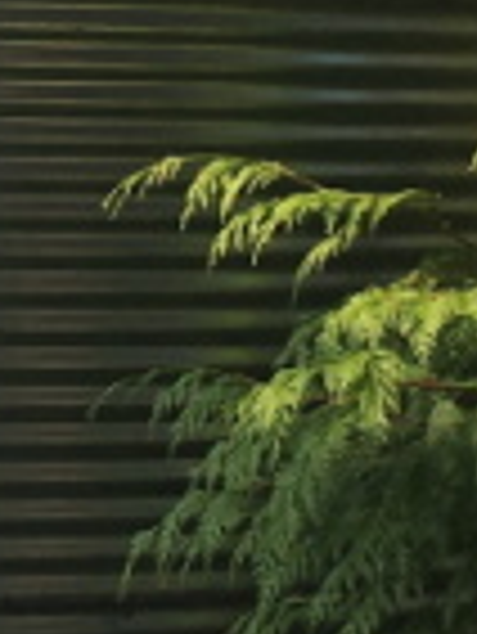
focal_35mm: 219
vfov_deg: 9.0
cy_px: 180
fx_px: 4018
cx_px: -356
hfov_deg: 6.7
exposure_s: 1/574
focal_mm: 4.15
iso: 25
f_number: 2.2
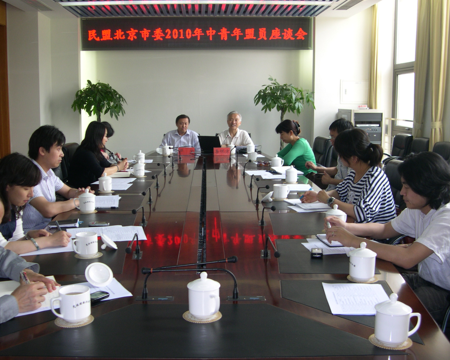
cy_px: 178
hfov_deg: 45.8
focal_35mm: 40
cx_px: 209
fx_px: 533
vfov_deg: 37.3
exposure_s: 1/30
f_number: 2.8
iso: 100
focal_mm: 8
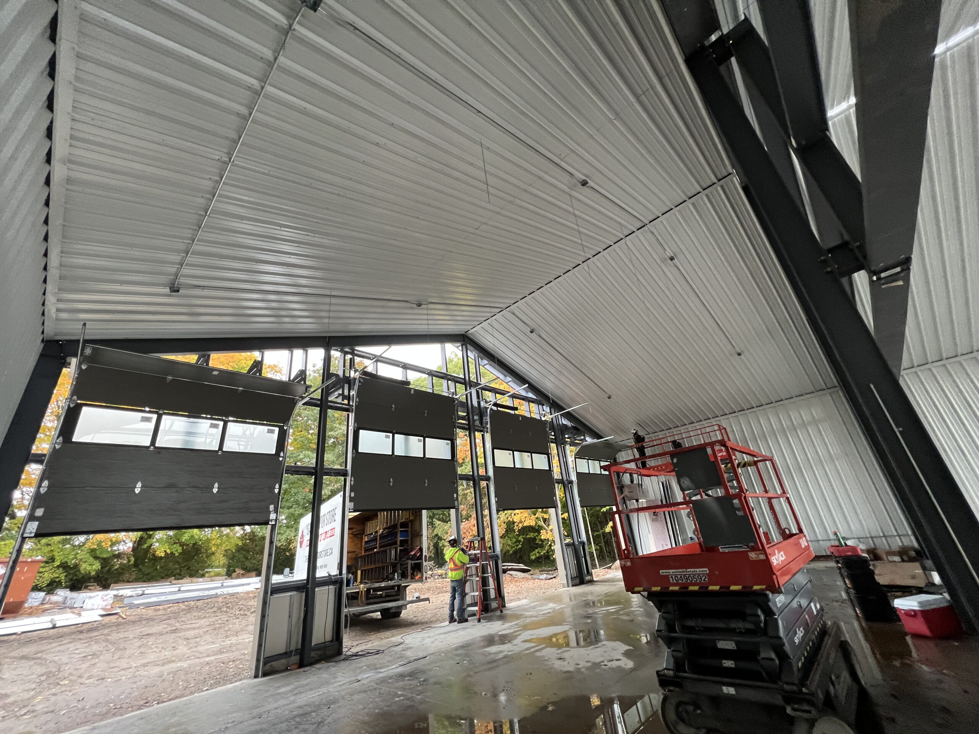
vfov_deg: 89.9
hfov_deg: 106.2
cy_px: 367
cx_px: 490
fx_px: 368
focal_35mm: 13
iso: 250
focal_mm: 1.57
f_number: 1.8
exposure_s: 1/99
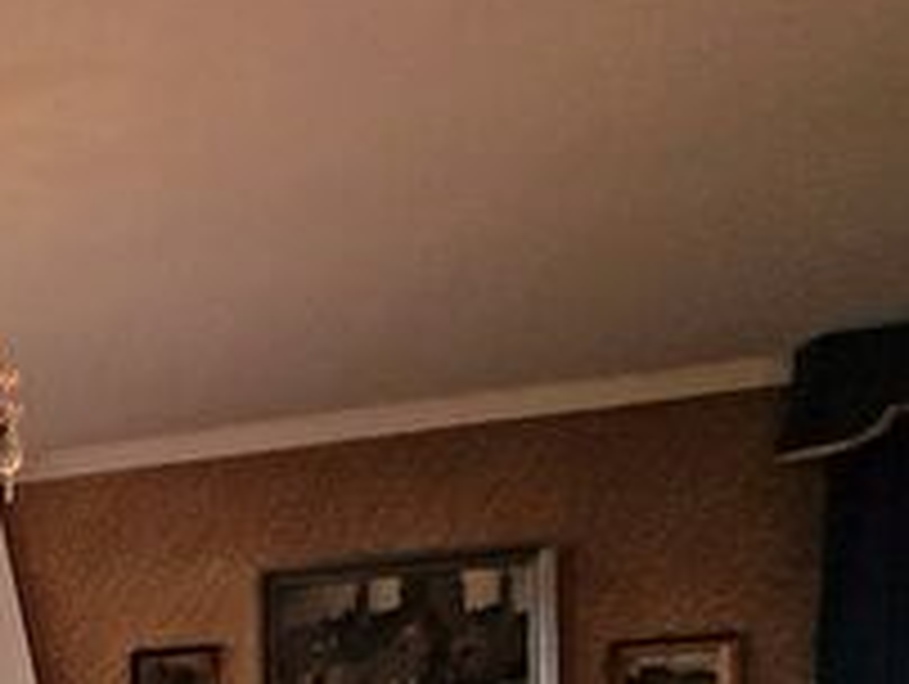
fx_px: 1183
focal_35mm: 45
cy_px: 866
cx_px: -567
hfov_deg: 25.7
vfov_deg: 27.5
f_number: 2.2
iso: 50
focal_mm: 2.2
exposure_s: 1/473
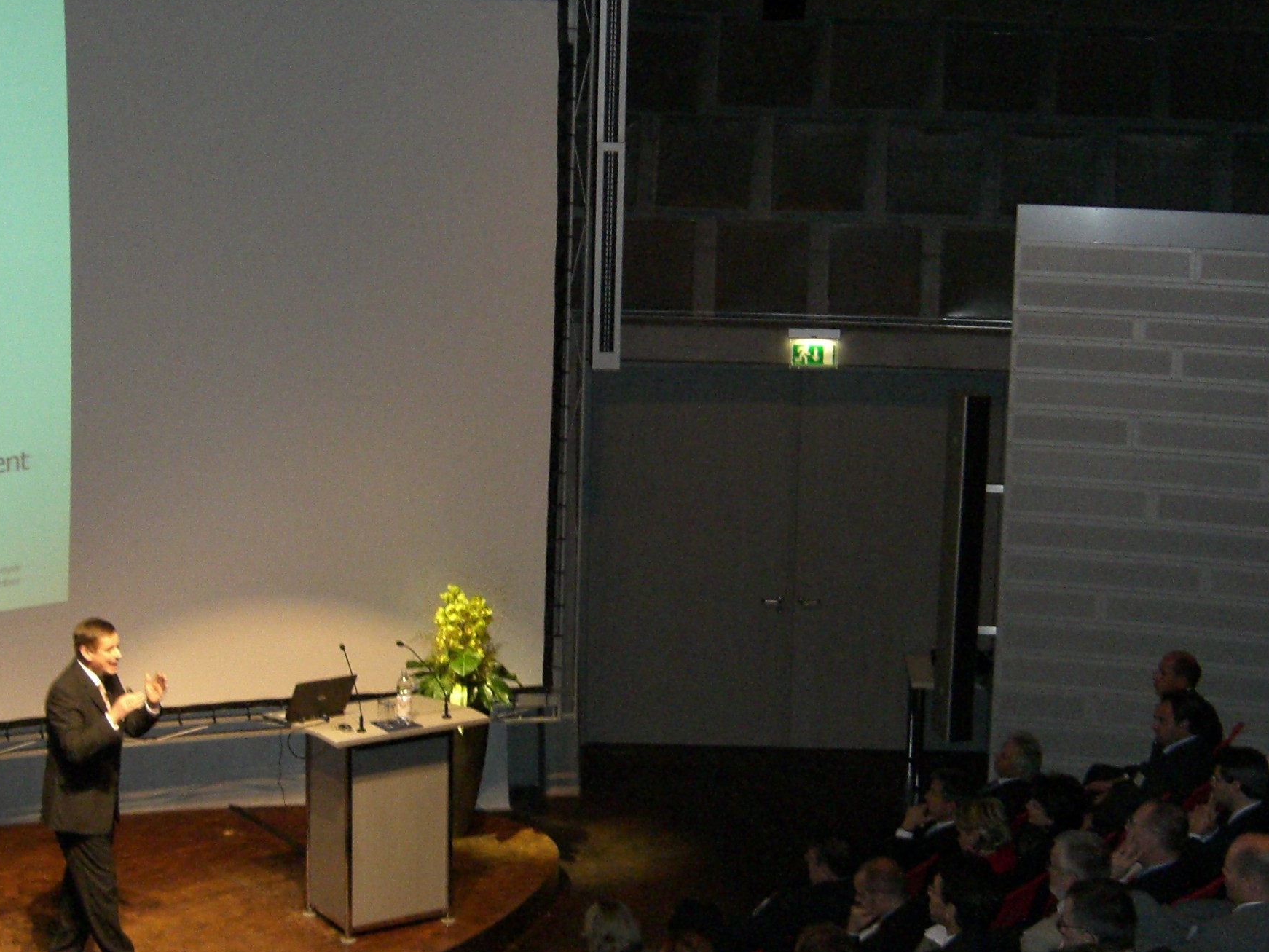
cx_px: 592
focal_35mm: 67
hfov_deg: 29.0
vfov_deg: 21.9
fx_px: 2457
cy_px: 449
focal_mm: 7.9
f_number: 2.8
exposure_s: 1/60
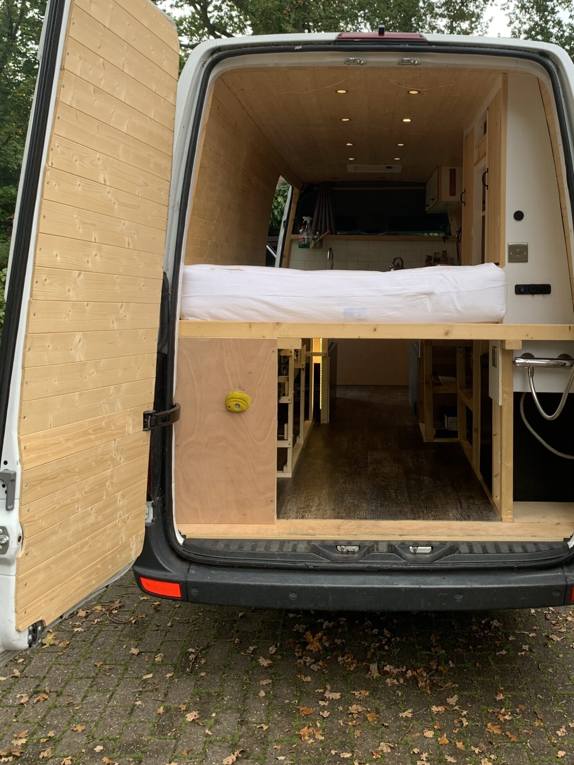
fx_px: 752
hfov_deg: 41.4
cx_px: 363
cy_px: 283
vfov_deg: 53.3
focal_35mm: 34
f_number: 1.8
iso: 25
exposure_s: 1/171
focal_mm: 4.25
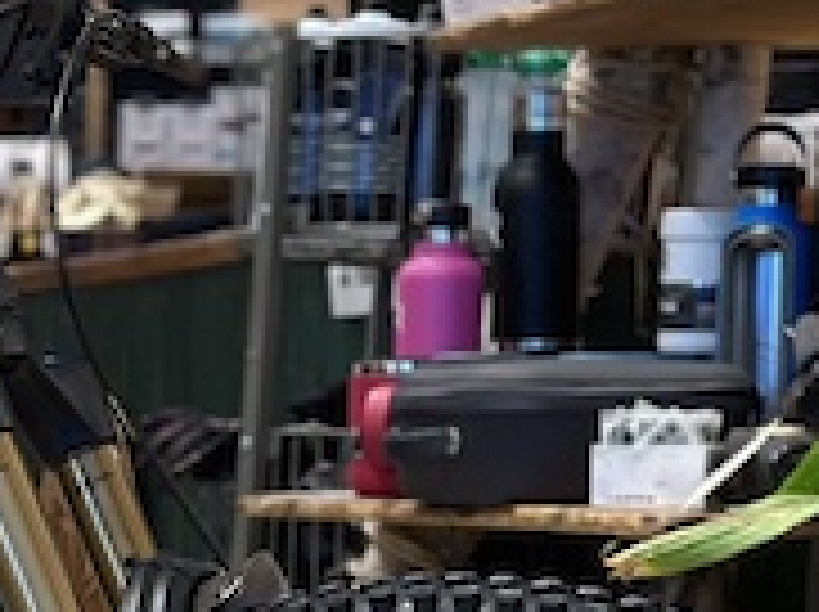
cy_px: 1035
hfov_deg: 9.2
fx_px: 4986
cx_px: -338
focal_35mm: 211
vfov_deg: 6.9
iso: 125
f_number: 1.78
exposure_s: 1/60
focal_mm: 6.86
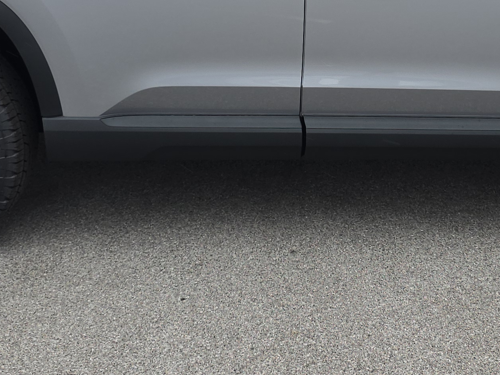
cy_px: -21
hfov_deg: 26.5
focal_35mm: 73
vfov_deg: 19.4
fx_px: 1054
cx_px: 337
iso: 25
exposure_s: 1/359
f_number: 1.7
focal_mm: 6.3
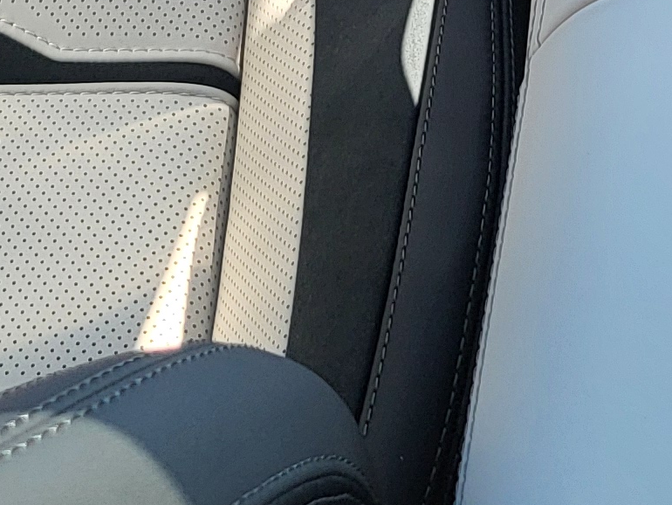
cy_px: -548
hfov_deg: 14.1
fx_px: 2622
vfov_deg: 10.1
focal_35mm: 135
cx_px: 843
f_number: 1.8
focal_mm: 5.4
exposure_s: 1/424
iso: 40
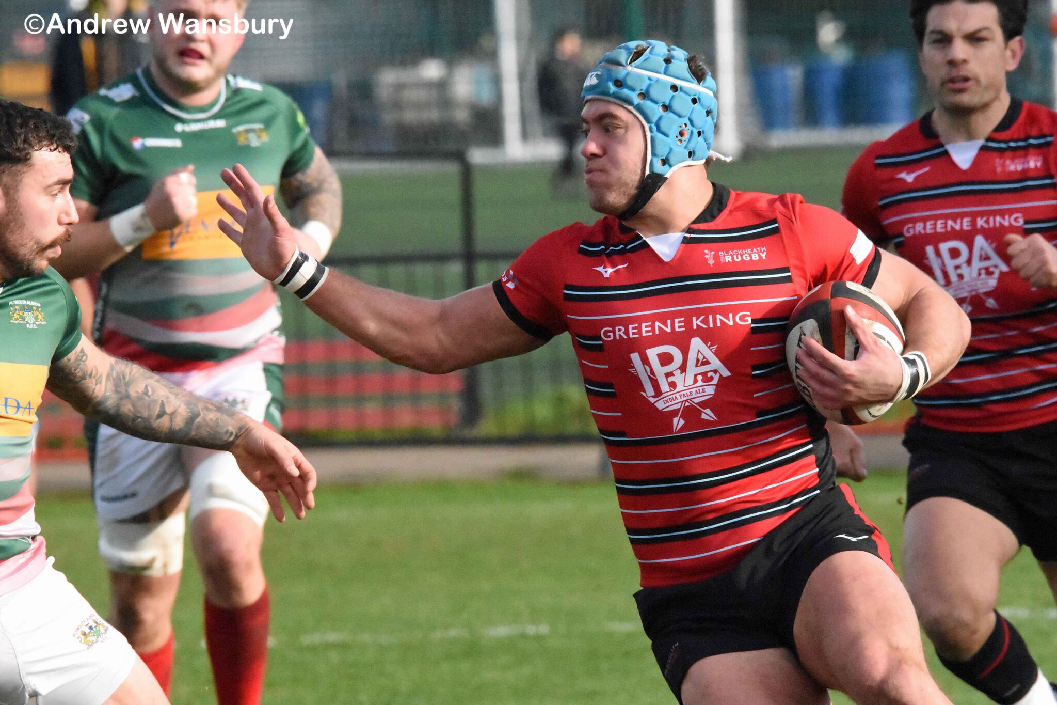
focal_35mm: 750
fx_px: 22017
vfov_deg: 1.8
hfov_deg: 2.8
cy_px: 352
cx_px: 528
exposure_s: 1/6400
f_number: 16
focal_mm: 500
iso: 16000
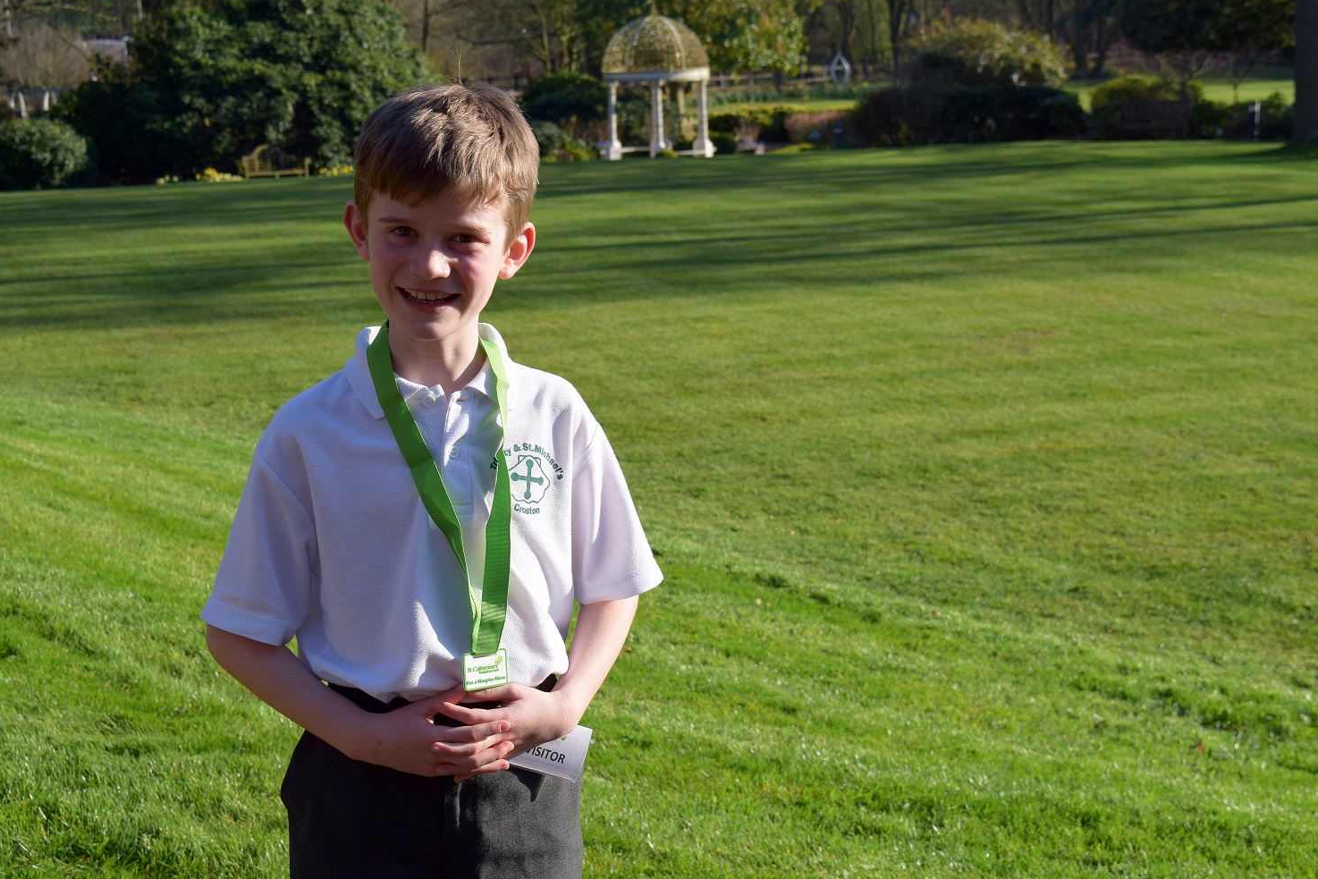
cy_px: 438
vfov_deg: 23.4
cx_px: 652
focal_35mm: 58
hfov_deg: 34.5
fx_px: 2123
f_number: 9
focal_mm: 38
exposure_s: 1/320
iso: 200
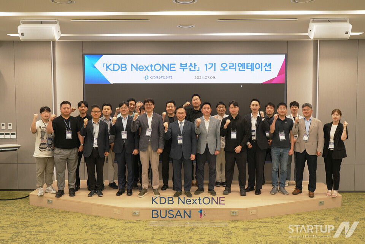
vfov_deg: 41.2
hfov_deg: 58.7
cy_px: 122
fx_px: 325
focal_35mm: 32
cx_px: 182
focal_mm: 32
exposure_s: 1/60
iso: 400
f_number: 5.6
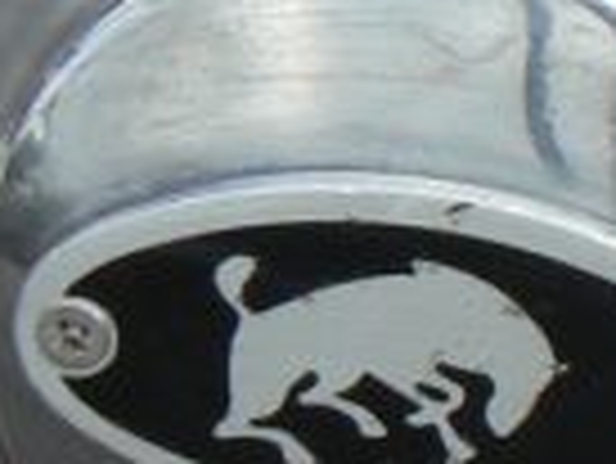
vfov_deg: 7.3
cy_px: -221
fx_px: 3598
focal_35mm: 202
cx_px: 674
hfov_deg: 9.7
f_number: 5.6
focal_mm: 6
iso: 80
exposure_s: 1/250
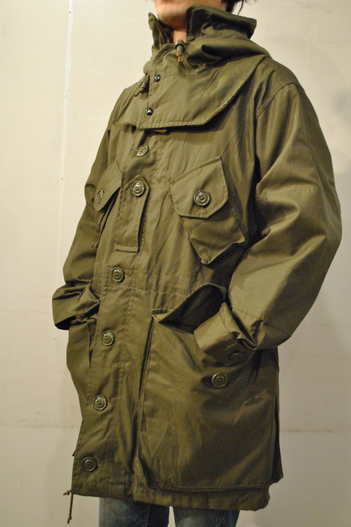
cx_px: 178
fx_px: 585
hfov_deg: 33.4
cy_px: 265
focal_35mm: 40
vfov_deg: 48.5
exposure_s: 1/60
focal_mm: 26
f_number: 4.2
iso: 1600
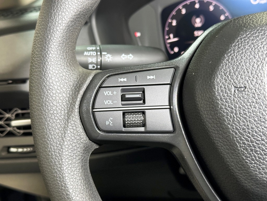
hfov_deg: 39.7
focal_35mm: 48
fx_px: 370
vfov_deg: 30.3
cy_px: 100
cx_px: 134
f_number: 1.78
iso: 400
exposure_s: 1/30
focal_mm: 6.86
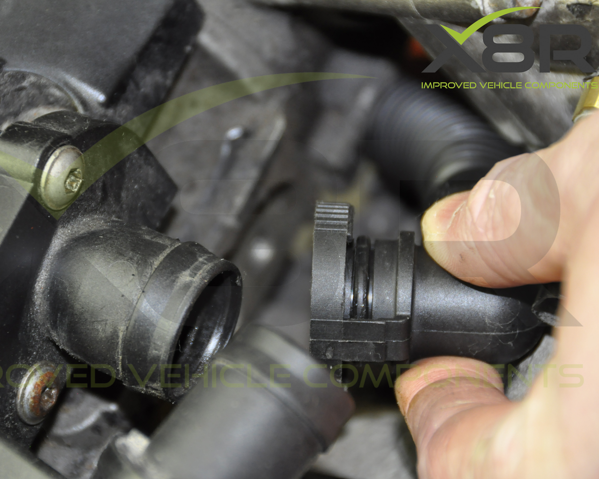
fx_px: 4070
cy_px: 239
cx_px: 242
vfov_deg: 6.7
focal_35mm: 230
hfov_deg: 8.4
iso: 800
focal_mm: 135
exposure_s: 1/60
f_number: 5.6
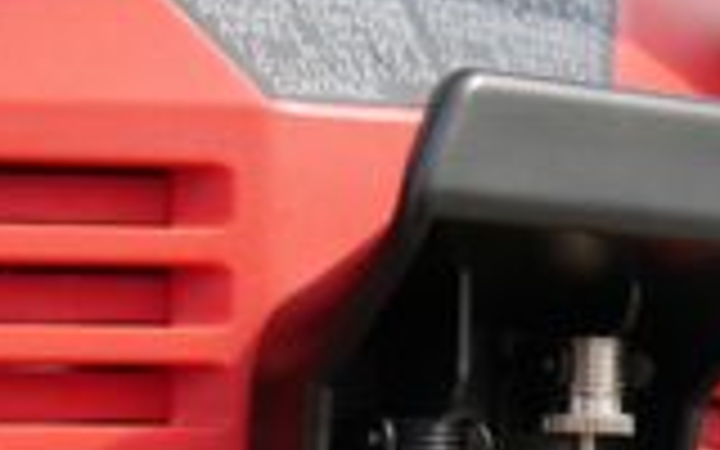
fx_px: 2767
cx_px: 441
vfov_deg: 8.9
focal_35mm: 141
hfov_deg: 14.8
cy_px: 824
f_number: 5.6
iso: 200
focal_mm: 19
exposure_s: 1/250
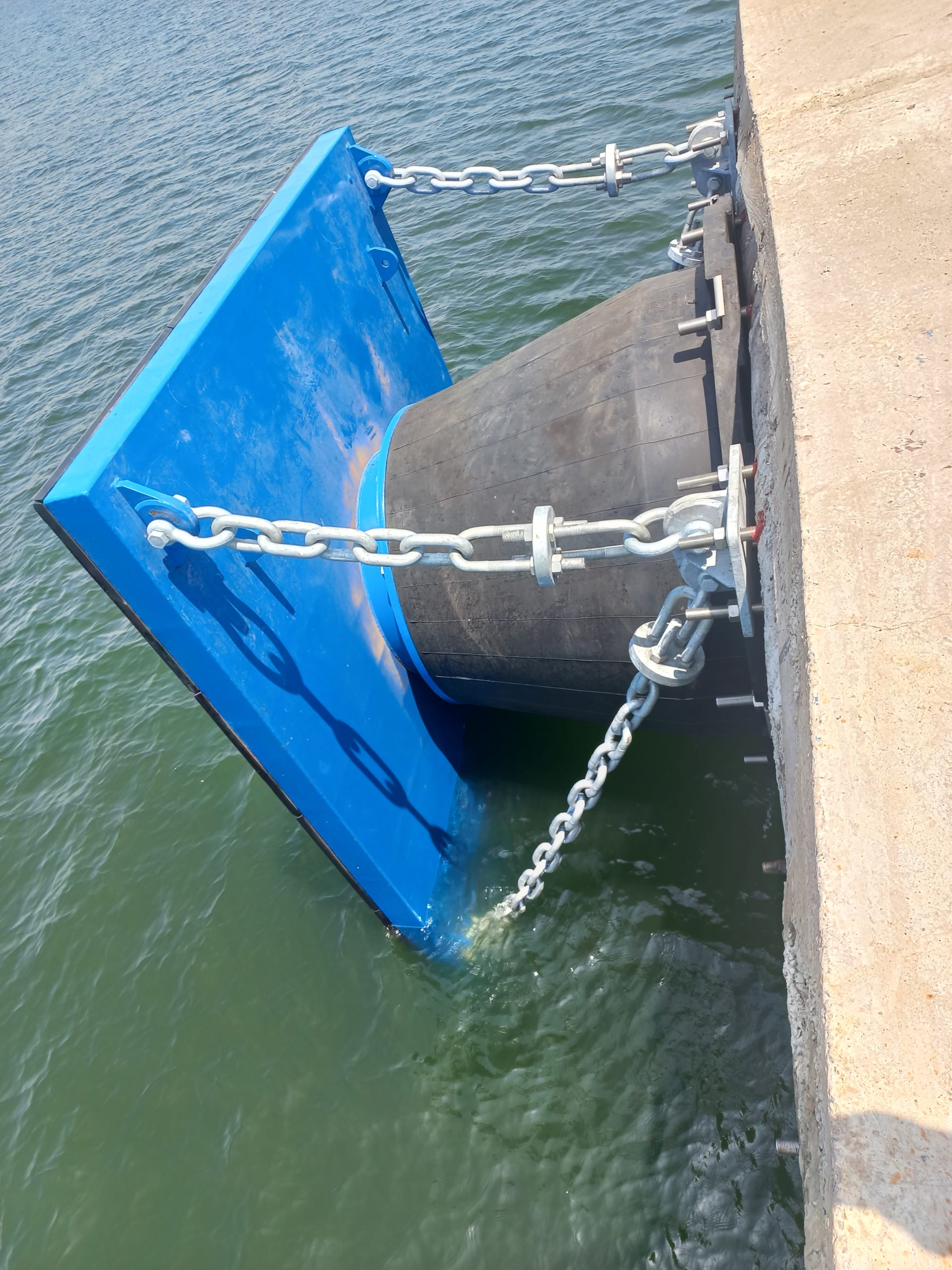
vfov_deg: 69.4
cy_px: 635
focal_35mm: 25
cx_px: 476
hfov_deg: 54.9
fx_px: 917
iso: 25
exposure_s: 1/266
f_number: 1.8
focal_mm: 4.6
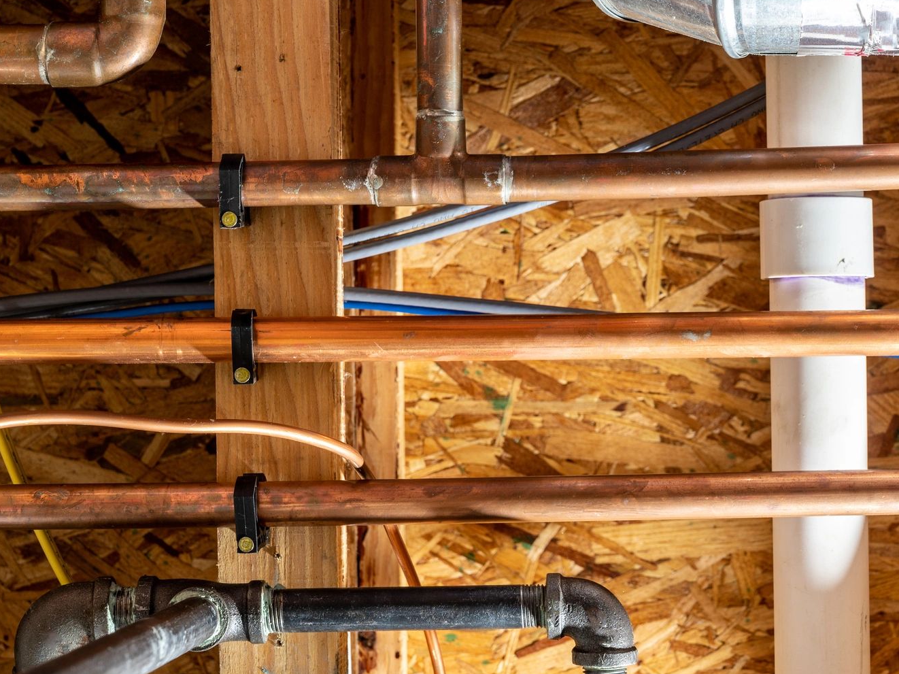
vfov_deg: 13.7
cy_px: 351
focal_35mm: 108
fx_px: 2804
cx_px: 664
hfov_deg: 18.1
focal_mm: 70
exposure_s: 6
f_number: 8
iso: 100
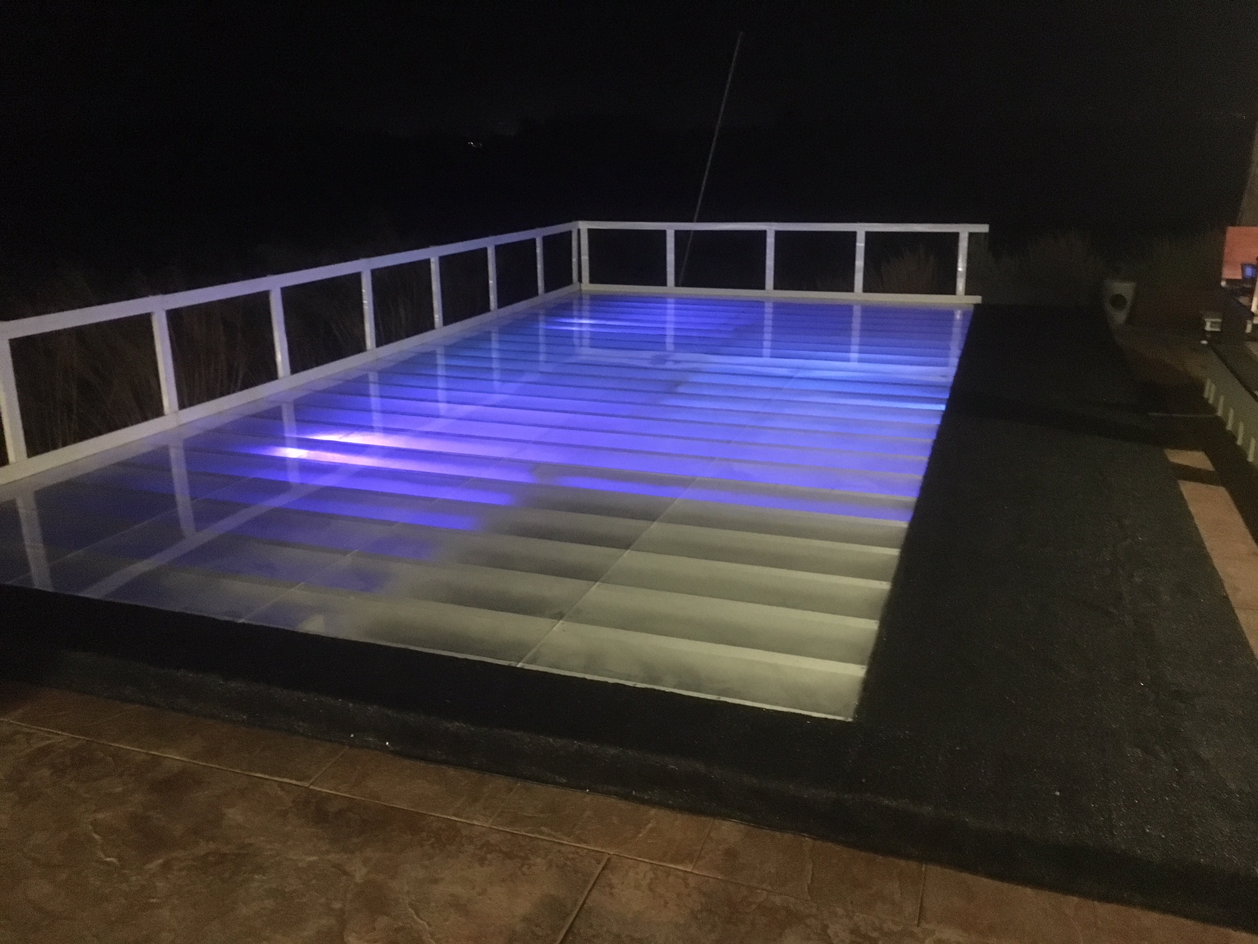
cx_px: 629
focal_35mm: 29
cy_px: 472
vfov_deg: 48.2
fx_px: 1054
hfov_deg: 61.7
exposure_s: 1/15
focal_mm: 4.15
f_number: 2.2
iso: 1000
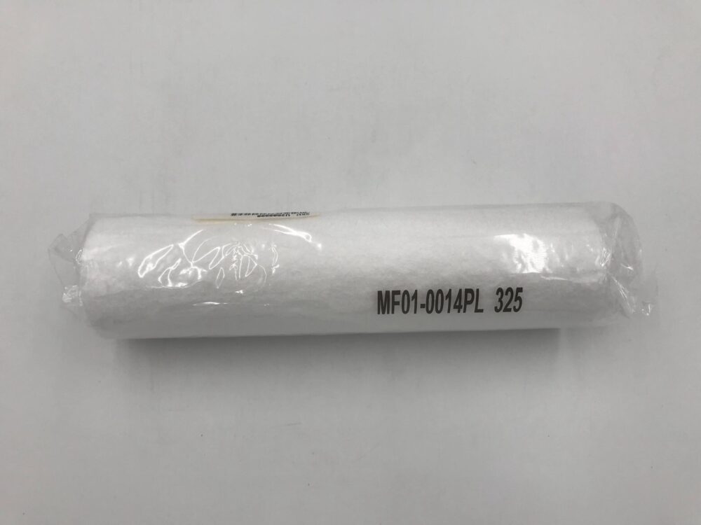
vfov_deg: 49.7
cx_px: 350
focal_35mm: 28
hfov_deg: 63.4
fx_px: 567
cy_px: 262
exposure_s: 1/250
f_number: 1.8
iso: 20
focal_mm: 3.99
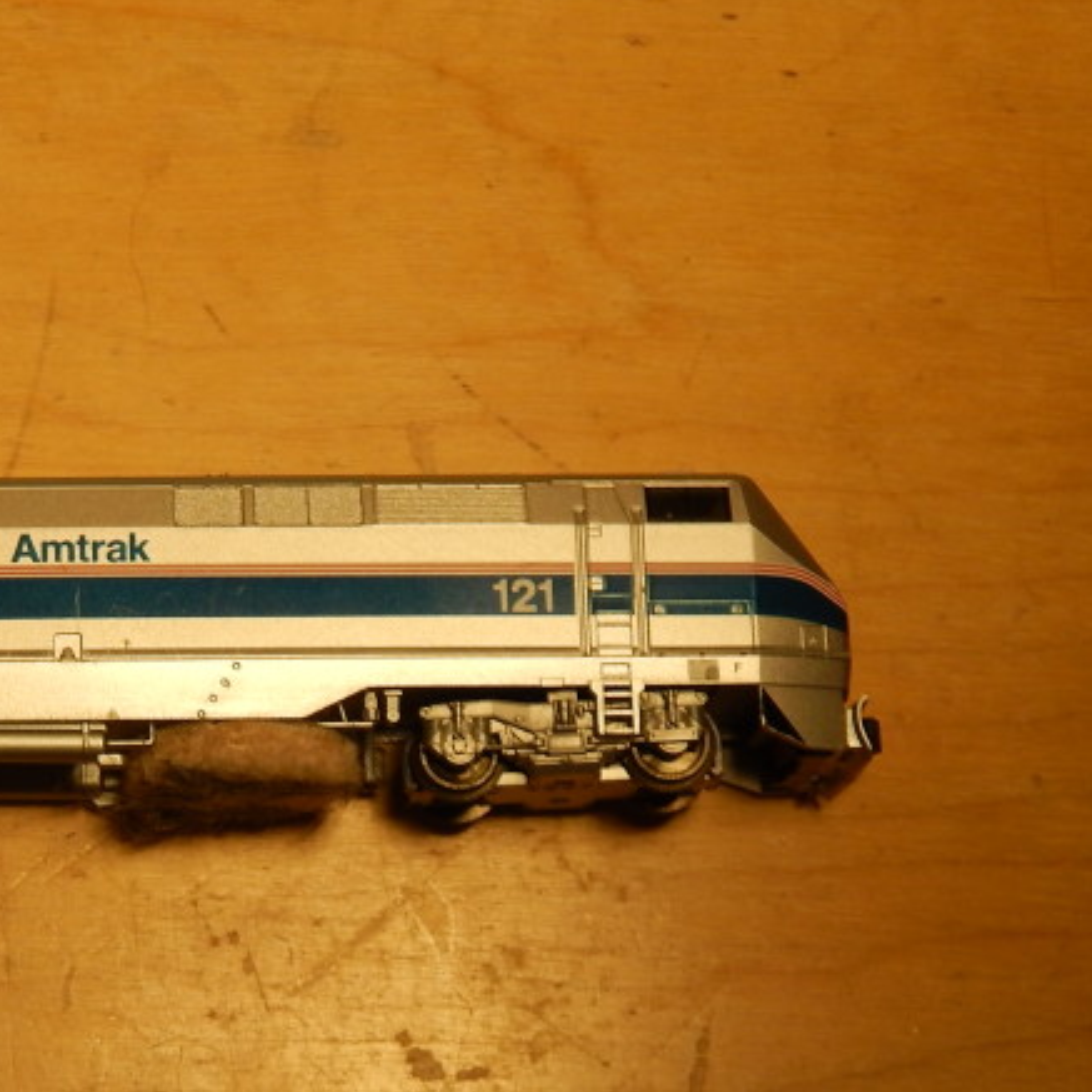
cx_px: 102
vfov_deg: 19.3
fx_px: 3176
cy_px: 892
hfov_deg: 19.2
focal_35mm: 89
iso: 125
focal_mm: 7.7
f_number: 3.6
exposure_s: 1/30
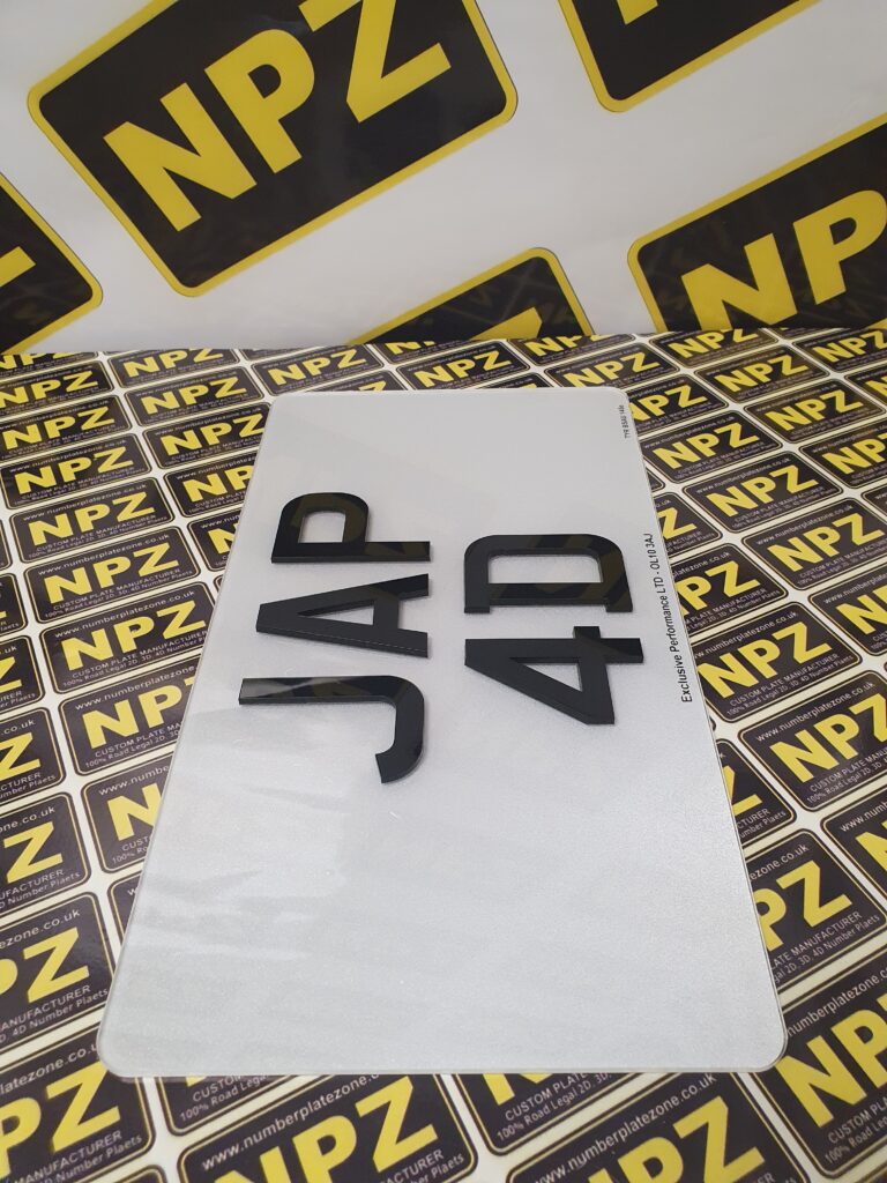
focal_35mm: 26
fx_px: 888
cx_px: 444
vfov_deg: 67.3
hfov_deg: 53.1
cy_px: 592
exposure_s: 1/100
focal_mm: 4.32
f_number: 2.4
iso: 320
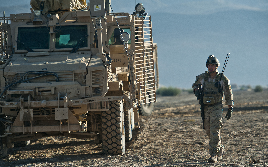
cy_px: 85
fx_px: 1359
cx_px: 135
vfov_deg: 7.1
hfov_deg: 11.3
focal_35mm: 186
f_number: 4
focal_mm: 180
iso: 200
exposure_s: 1/2000
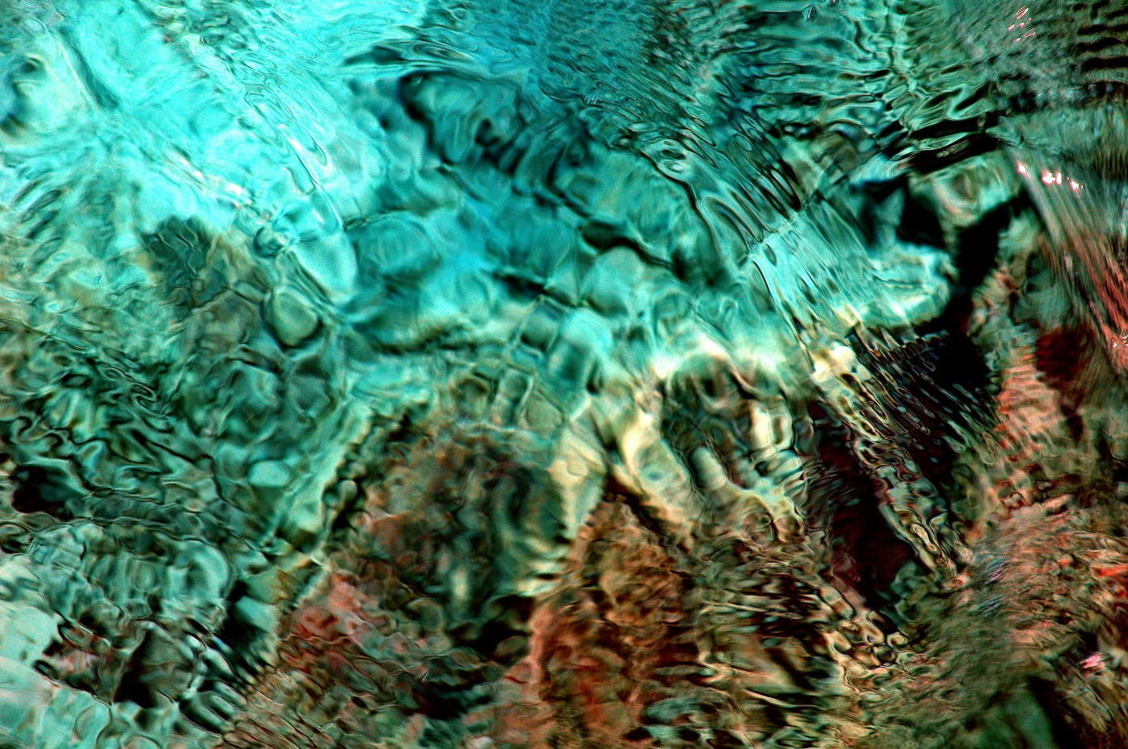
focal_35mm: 158
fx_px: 4929
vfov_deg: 8.7
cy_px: 374
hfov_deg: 13.1
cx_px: 564
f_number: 8
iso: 200
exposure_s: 1/100
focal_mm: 105
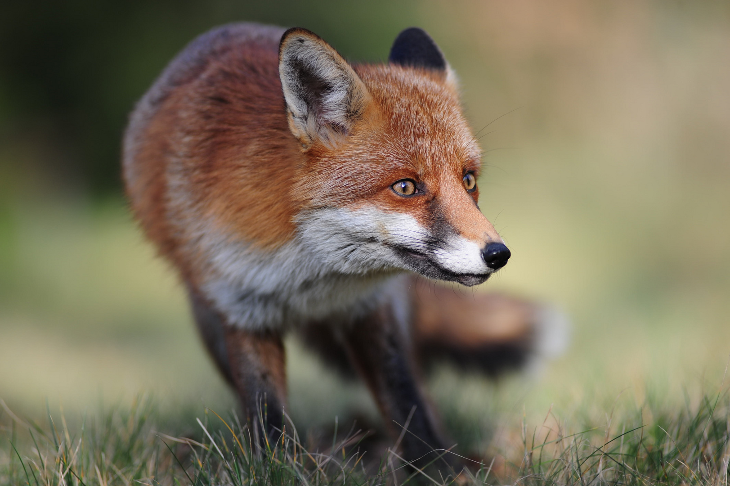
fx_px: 6079
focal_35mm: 300
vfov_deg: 4.6
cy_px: 243
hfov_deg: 6.9
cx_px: 365
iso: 200
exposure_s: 1/800
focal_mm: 300
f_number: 2.8
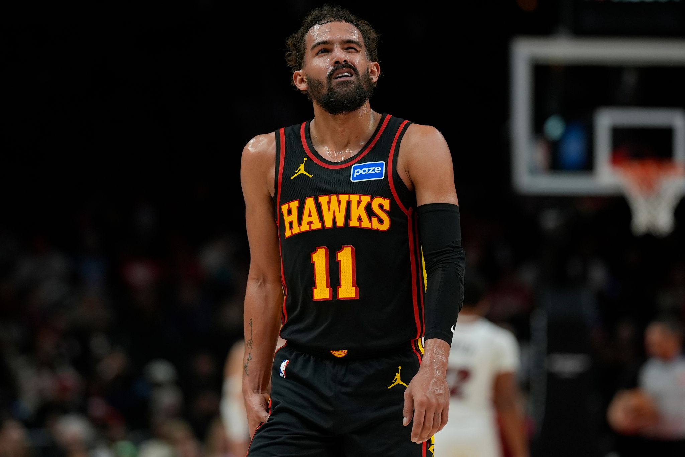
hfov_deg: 10.2
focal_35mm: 202
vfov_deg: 6.8
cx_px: 342
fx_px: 3844
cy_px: 228
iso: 800
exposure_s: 1/2000
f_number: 2
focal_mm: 135
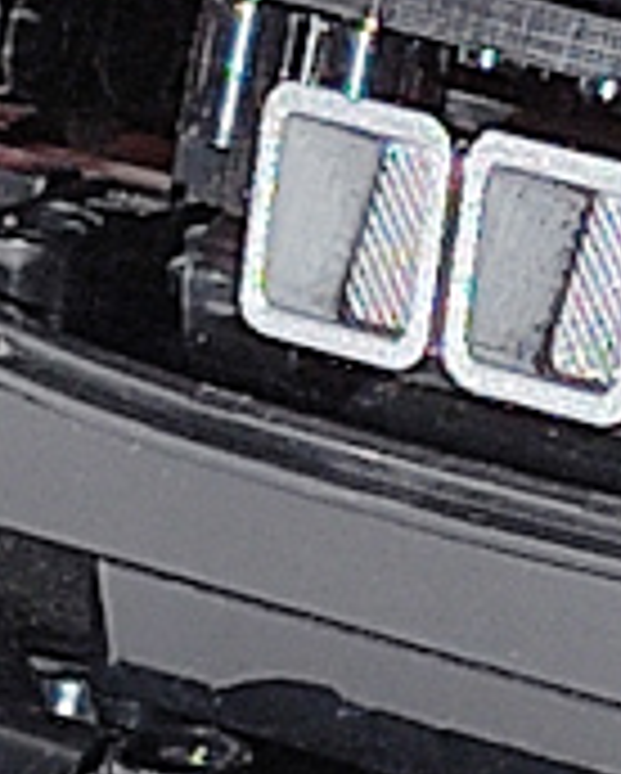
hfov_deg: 4.9
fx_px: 7270
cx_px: 788
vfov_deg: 6.1
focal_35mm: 317
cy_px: 418
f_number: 3.3
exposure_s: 1/30
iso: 100
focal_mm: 12.6
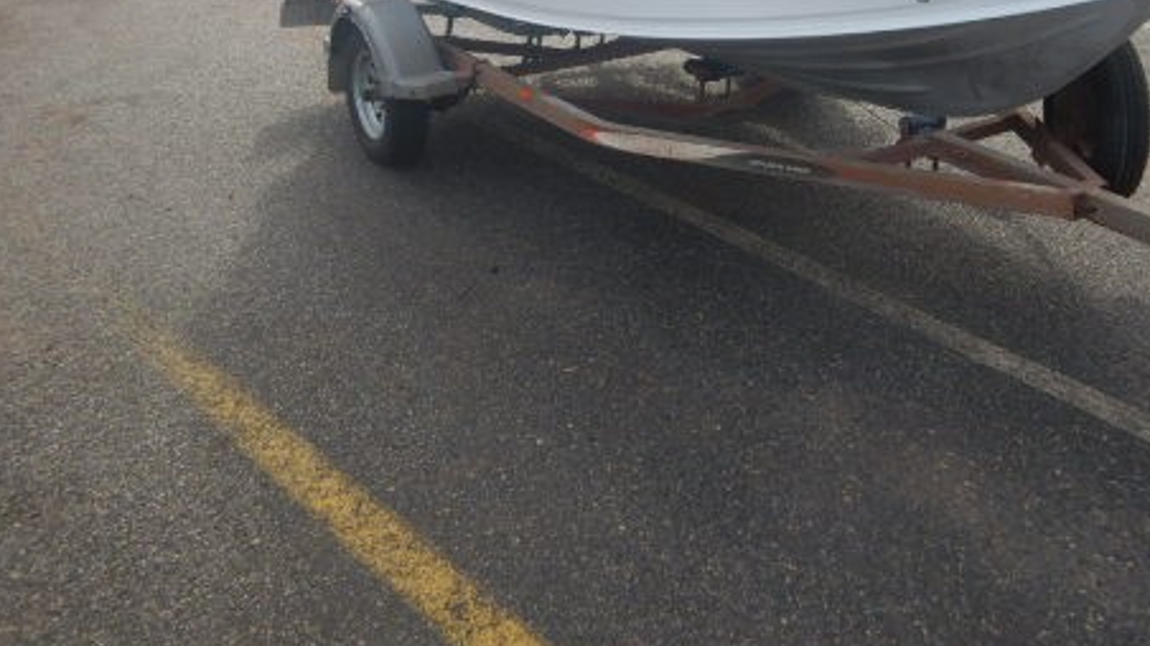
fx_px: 1128
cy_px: 64
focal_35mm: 37
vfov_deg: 30.5
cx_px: 801
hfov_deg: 52.6
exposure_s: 1/800
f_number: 2.8
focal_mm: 4.3
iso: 125
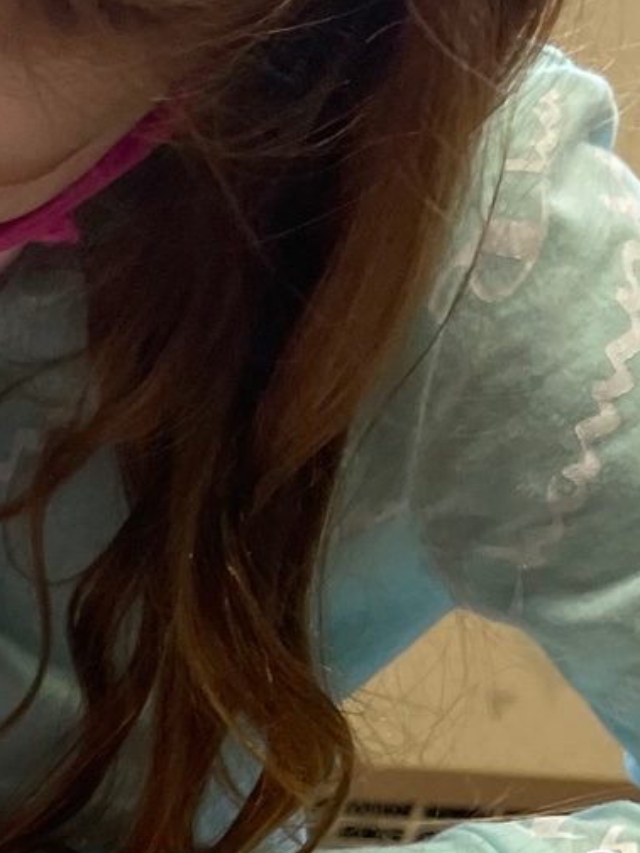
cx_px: -594
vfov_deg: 17.5
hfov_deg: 12.7
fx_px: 2564
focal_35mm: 104
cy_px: 1161
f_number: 1.6
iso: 100
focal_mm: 5.1
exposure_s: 1/120
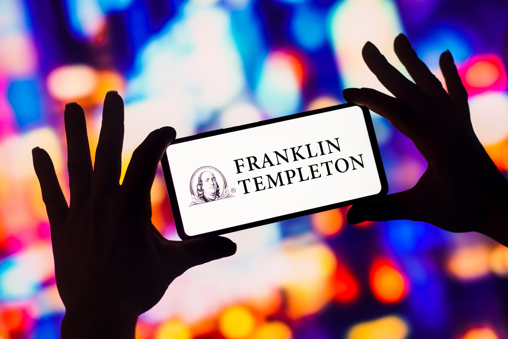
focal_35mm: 75
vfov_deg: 18.2
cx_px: 254
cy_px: 170
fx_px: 1058
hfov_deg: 27.0
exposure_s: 1/60
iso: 160
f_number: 2.8
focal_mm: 50
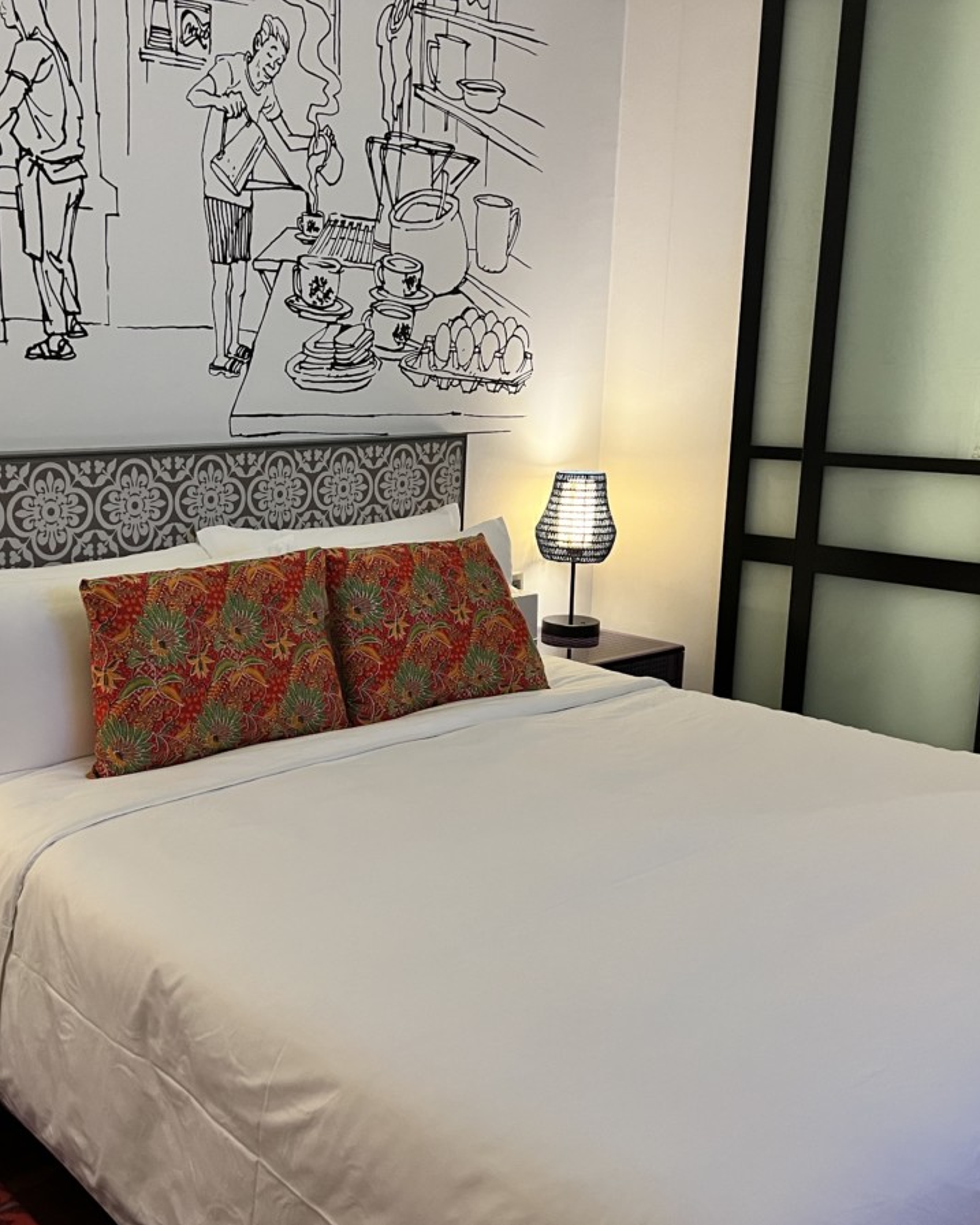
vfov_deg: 52.8
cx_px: 272
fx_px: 1232
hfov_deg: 42.3
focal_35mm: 34
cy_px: 614
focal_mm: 5.7
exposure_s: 1/60
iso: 320
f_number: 1.5
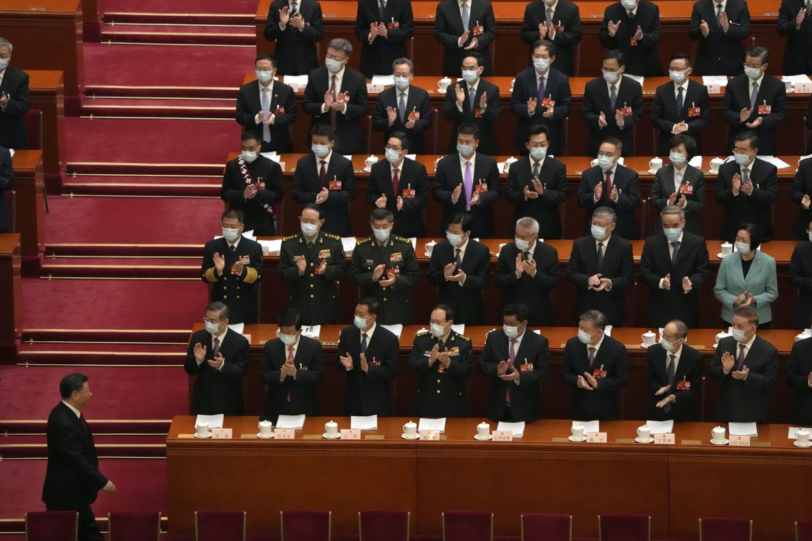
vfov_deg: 4.9
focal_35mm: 278
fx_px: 6269
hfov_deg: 7.4
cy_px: 270
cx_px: 407
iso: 6400
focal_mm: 277
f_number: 6.3
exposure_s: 1/500
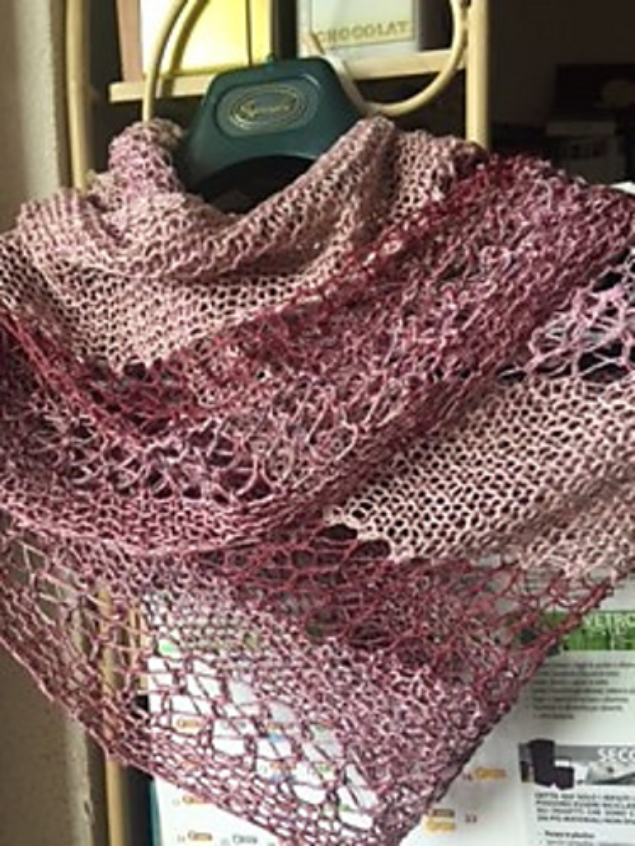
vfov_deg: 61.7
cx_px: 318
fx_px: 709
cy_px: 423
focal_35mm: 29
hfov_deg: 48.2
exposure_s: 1/30
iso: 40
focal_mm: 4.15
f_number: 2.2
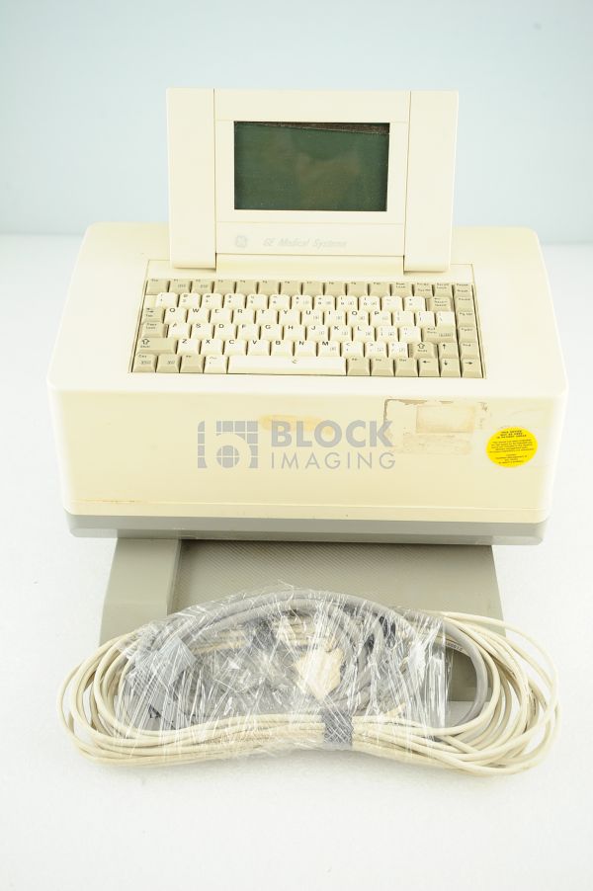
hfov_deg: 28.0
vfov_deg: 41.1
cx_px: 296
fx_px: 1188
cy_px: 446
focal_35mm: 48
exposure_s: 1/100
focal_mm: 48
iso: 800
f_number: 7.1
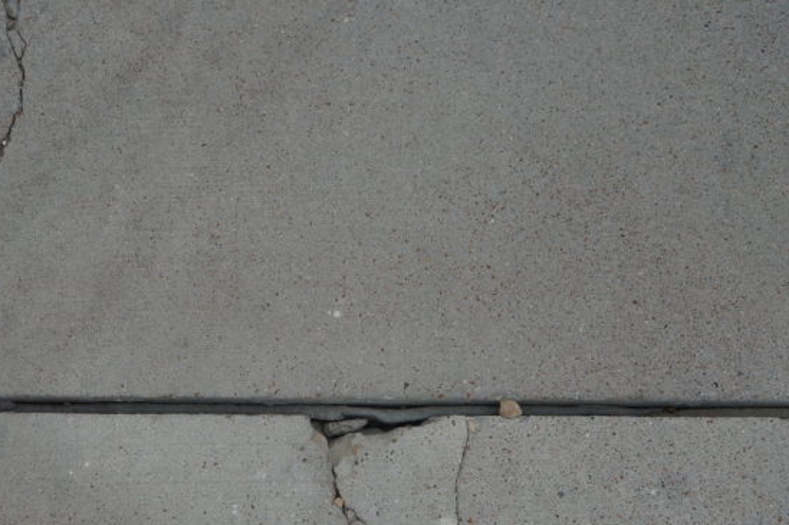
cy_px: 362
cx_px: 193
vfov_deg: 19.4
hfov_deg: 28.4
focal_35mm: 70
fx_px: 1531
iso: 200
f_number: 8
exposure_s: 1/250
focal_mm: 25
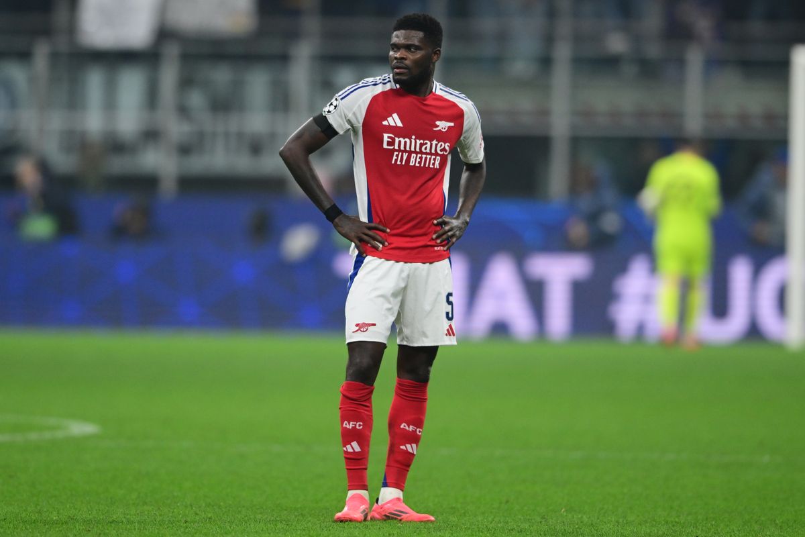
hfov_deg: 5.2
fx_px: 8944
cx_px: 402
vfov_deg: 3.4
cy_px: 268
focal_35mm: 400
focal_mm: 400
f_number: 3.2
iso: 1600
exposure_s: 1/1250
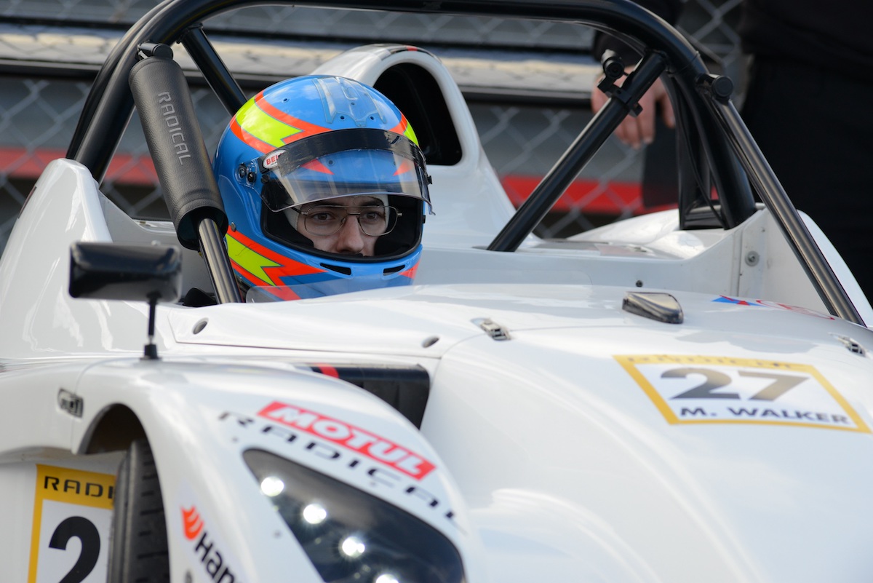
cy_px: 292
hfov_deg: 3.4
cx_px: 436
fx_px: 14554
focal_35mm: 600
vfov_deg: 2.3
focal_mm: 600
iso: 800
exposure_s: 1/640
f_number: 6.3
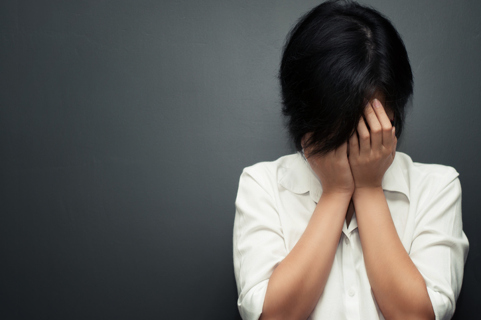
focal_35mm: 75
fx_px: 1001
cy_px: 160
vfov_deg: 18.1
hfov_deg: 27.0
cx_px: 240
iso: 200
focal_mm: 50
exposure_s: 1/200
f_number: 2.5
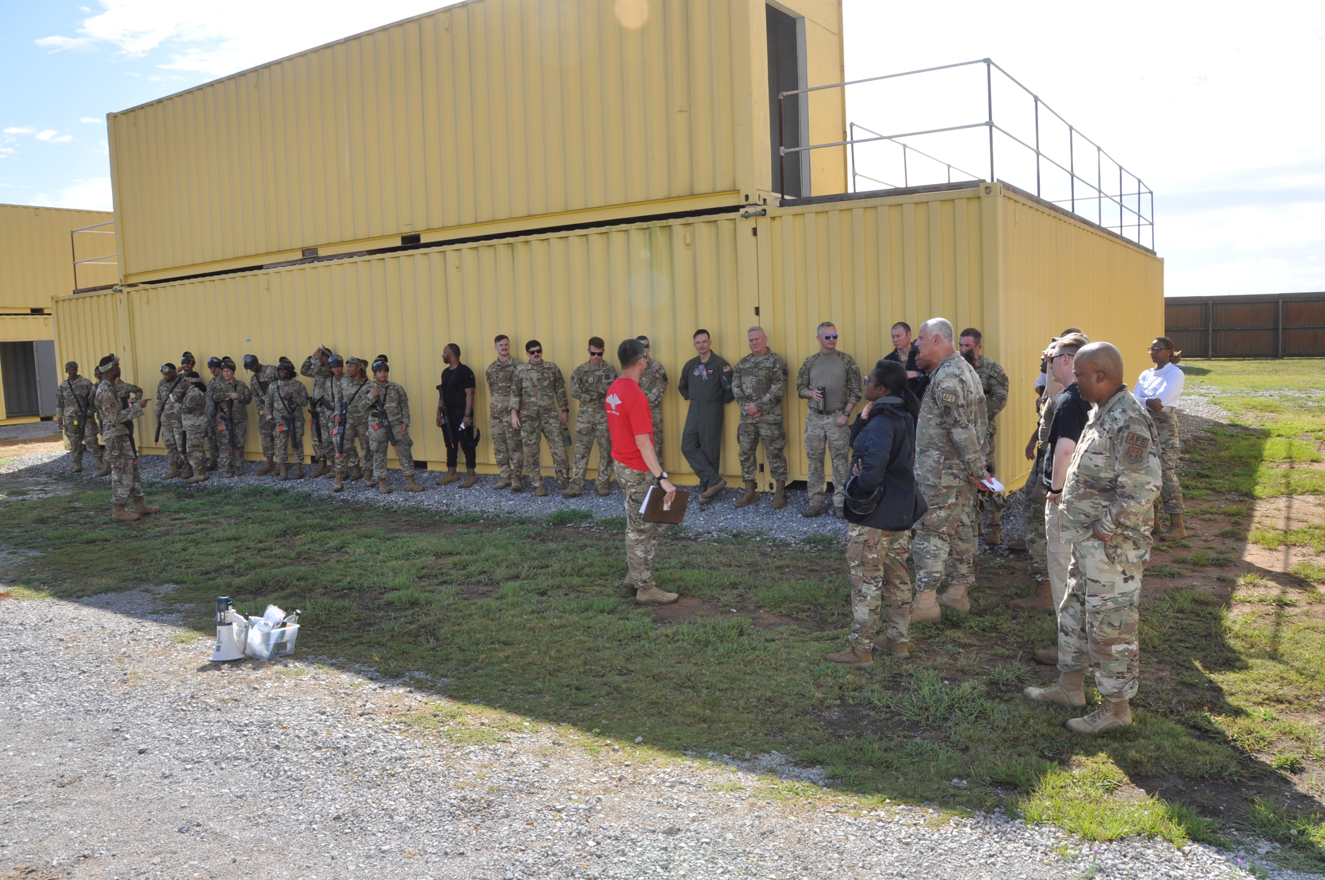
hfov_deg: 67.4
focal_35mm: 27
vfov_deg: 47.8
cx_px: 662
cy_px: 440
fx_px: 993
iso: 200
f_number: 11
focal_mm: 18
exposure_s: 1/200
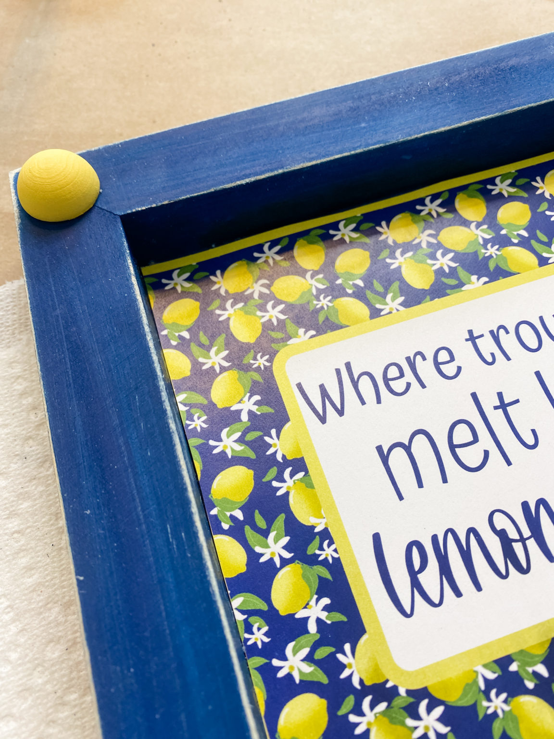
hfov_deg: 53.1
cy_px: 370
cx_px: 277
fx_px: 555
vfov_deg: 67.3
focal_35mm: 26
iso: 80
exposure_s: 1/60
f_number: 1.8
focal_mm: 4.25
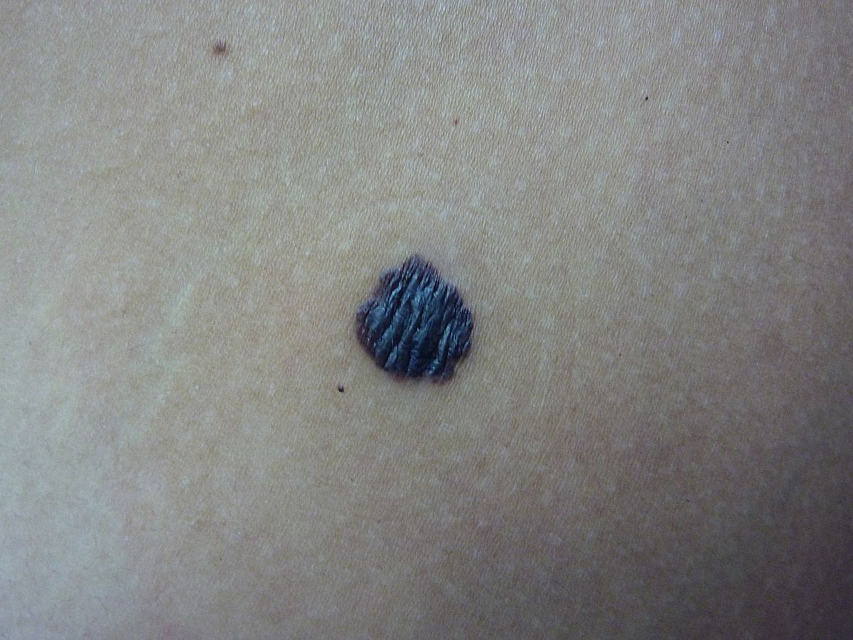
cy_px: 320
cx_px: 426
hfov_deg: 60.0
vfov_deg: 46.8
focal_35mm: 30
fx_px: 739
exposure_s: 1/30
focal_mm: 5
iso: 400
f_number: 3.4
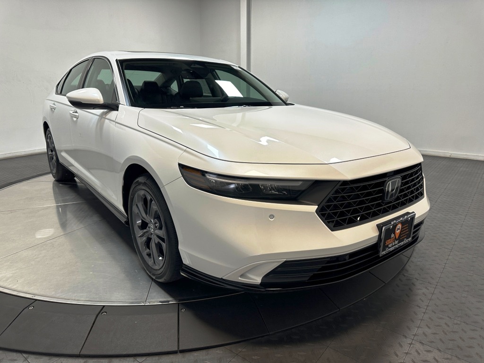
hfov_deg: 71.6
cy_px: 182
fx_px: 336
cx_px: 242
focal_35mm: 24
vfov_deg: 56.8
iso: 160
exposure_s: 1/60
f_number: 1.78
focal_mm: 6.86
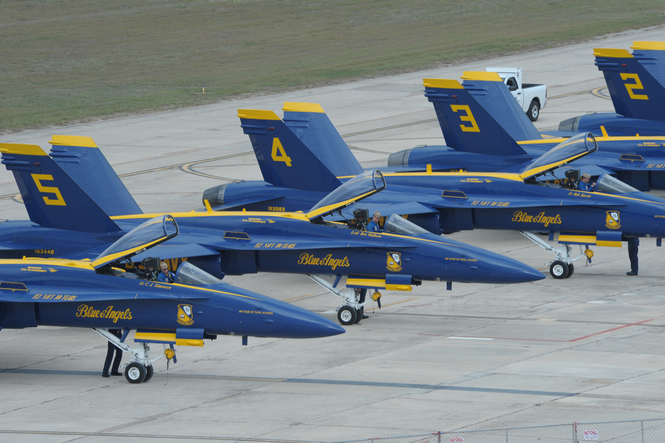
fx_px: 7384
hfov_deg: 5.2
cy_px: 222
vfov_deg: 3.4
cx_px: 332
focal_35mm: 400
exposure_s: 1/200
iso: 320
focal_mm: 400
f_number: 16
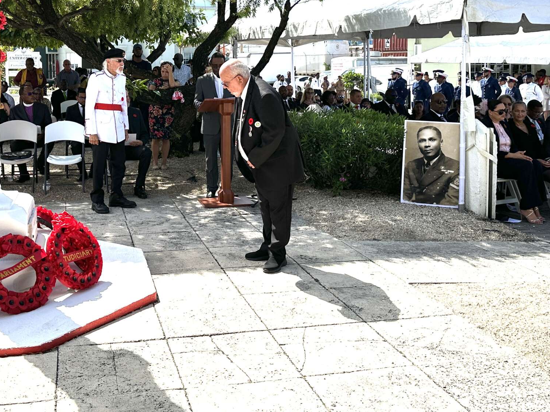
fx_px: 651
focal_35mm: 41
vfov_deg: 34.6
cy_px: 116
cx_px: 198
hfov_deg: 45.3
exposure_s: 1/6211
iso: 80
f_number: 1.78
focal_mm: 6.86
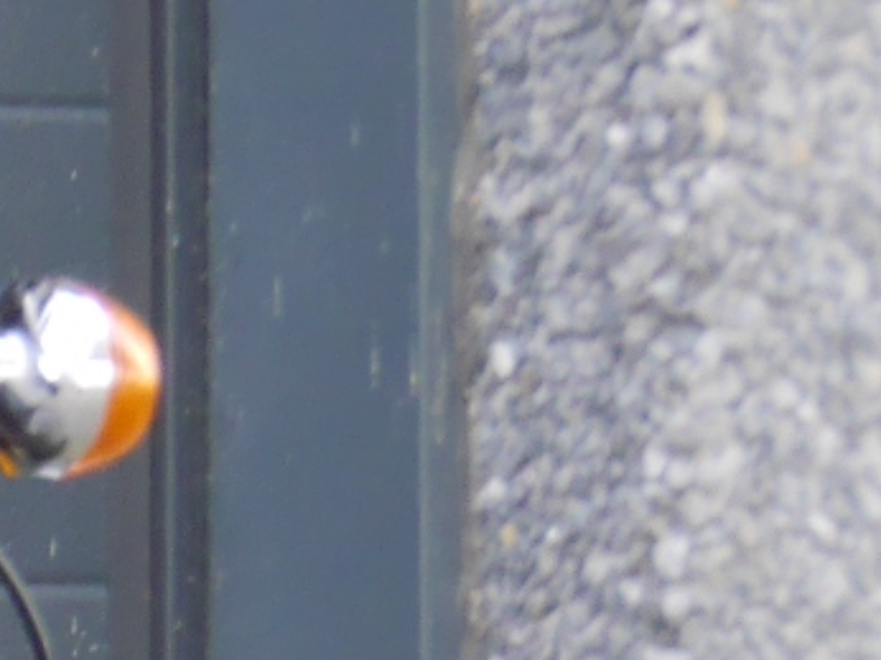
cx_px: -1805
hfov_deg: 2.4
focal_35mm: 815
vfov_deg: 1.8
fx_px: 20728
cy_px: 1356
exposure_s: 1/125
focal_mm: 62
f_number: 5
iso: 500
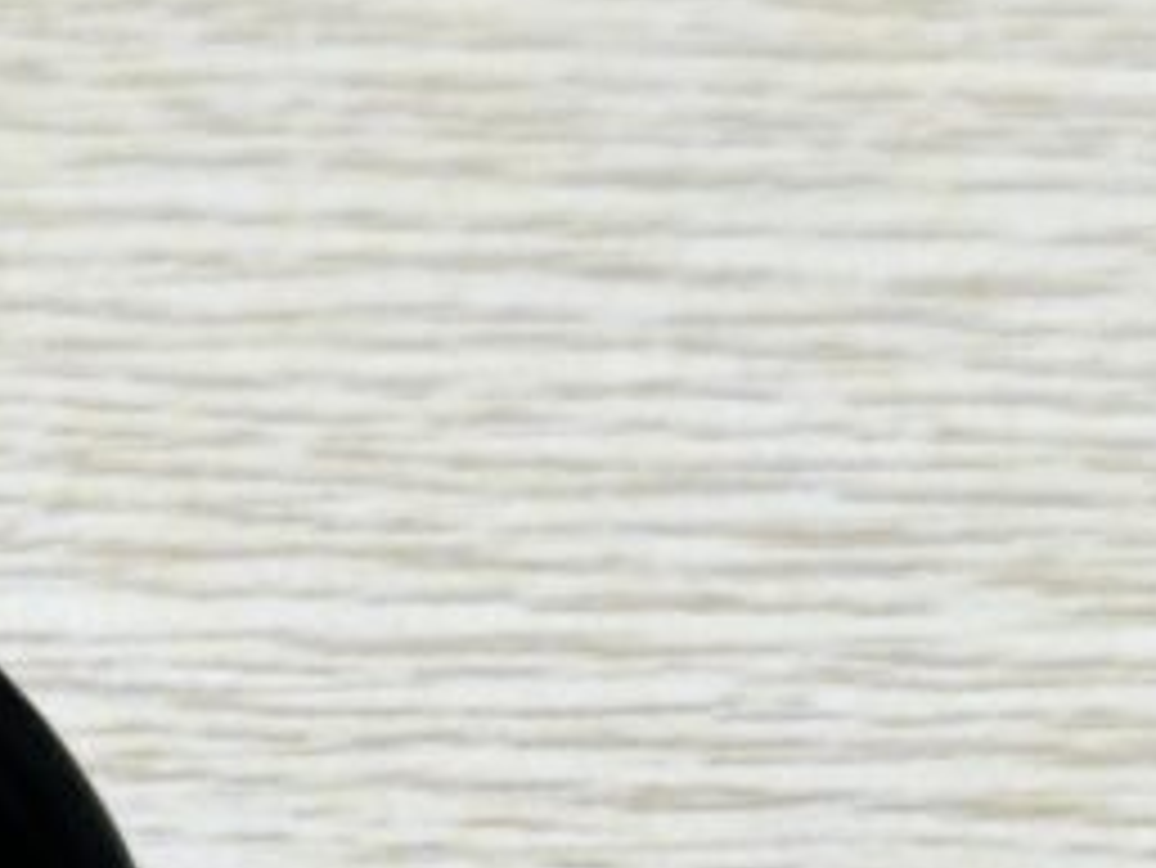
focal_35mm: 191
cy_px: 1120
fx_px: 6381
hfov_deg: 9.7
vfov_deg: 7.7
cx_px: -1053
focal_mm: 6.86
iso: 80
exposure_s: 1/121
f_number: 1.78
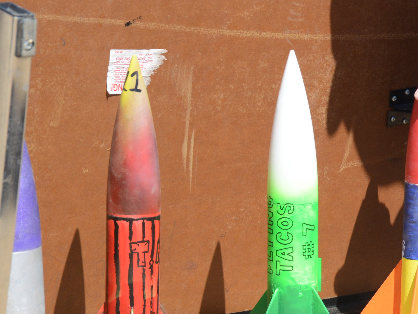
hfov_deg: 9.5
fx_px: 2512
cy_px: 218
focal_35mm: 208
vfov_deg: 7.1
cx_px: 412
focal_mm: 95
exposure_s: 1/800
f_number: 14
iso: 1000
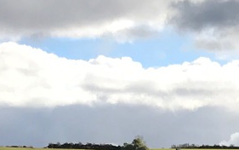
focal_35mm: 213
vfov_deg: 5.7
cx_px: 199
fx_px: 1388
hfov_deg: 9.8
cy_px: 479
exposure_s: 1/1623
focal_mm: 3.99
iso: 20
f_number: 1.8
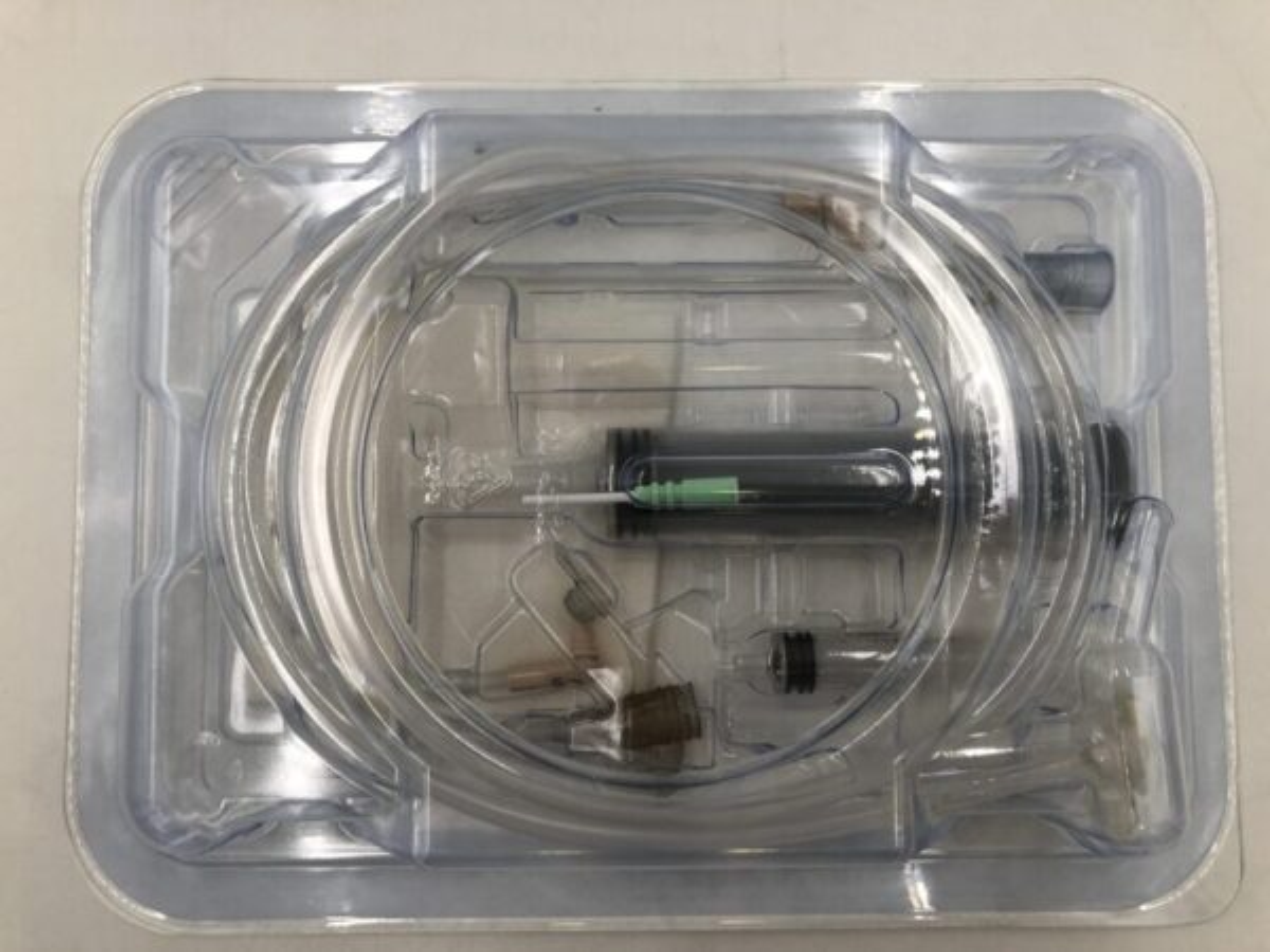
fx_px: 1027
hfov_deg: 63.4
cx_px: 635
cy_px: 476
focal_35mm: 28
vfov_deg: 49.7
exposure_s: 1/40
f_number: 1.8
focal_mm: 3.99
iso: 25
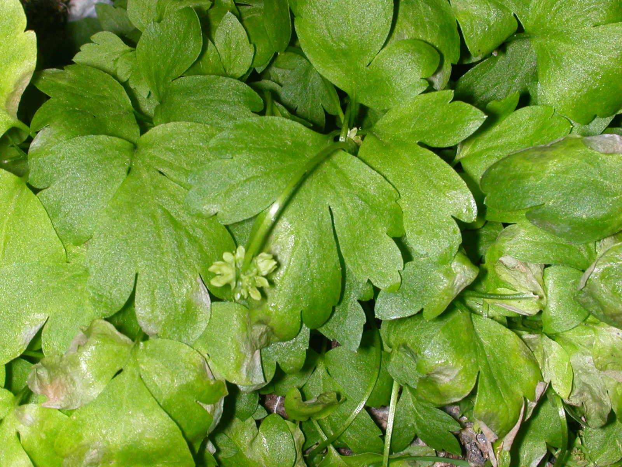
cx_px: 311
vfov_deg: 22.9
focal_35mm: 64
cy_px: 234
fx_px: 1150
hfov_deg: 30.3
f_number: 5.9
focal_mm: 9.7
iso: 100
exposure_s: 1/59.9
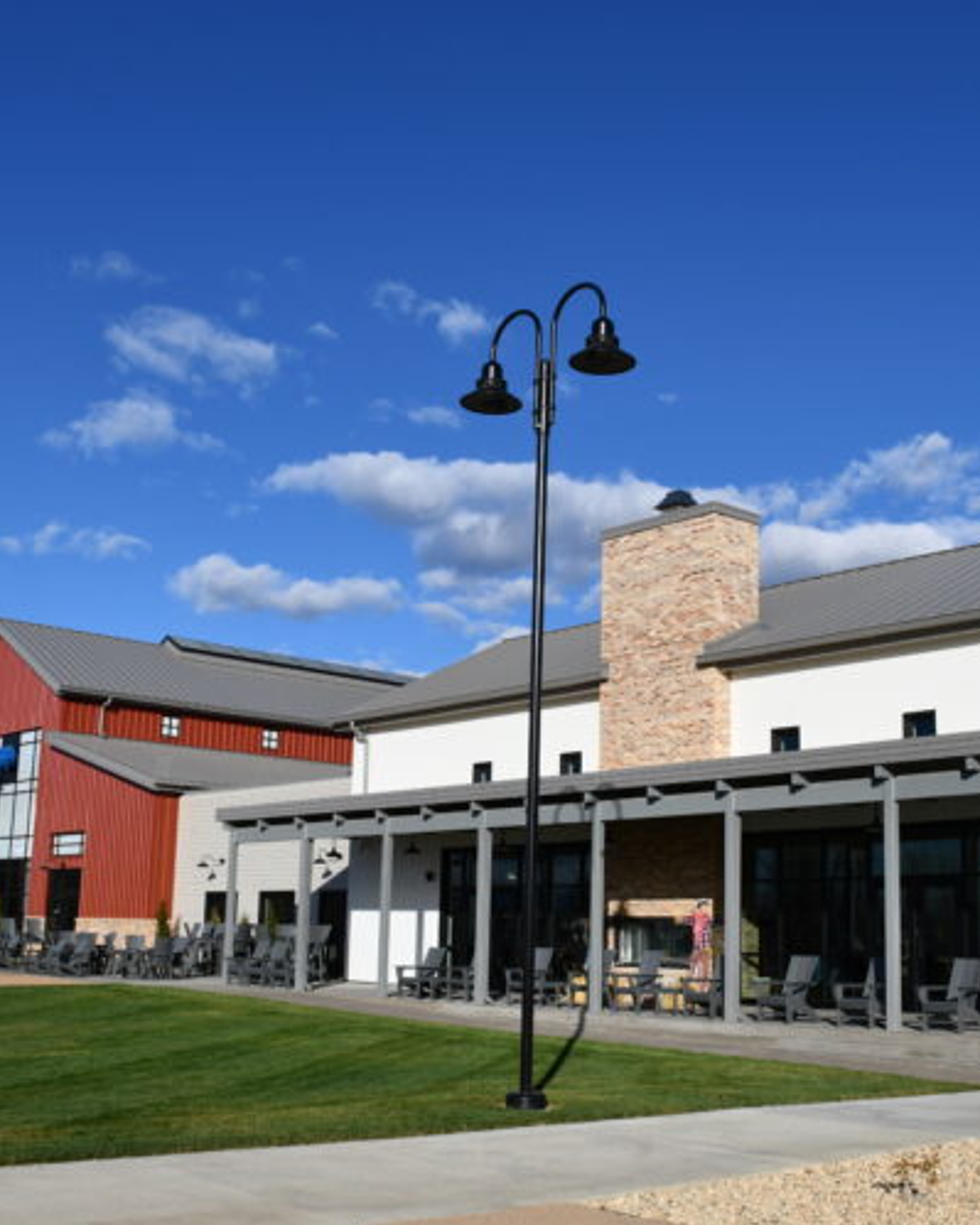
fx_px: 1414
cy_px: 604
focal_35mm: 39
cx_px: 624
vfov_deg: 46.8
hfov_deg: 37.9
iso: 100
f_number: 10
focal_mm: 18
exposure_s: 1/400
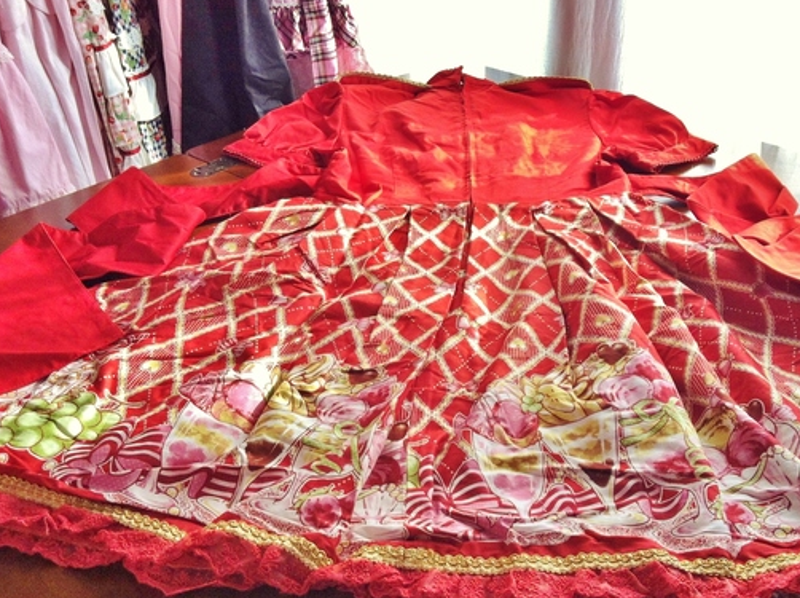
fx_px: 1038
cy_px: 333
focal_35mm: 45
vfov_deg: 32.1
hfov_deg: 42.0
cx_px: 453
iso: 125
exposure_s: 1/120
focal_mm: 3.85
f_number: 2.8
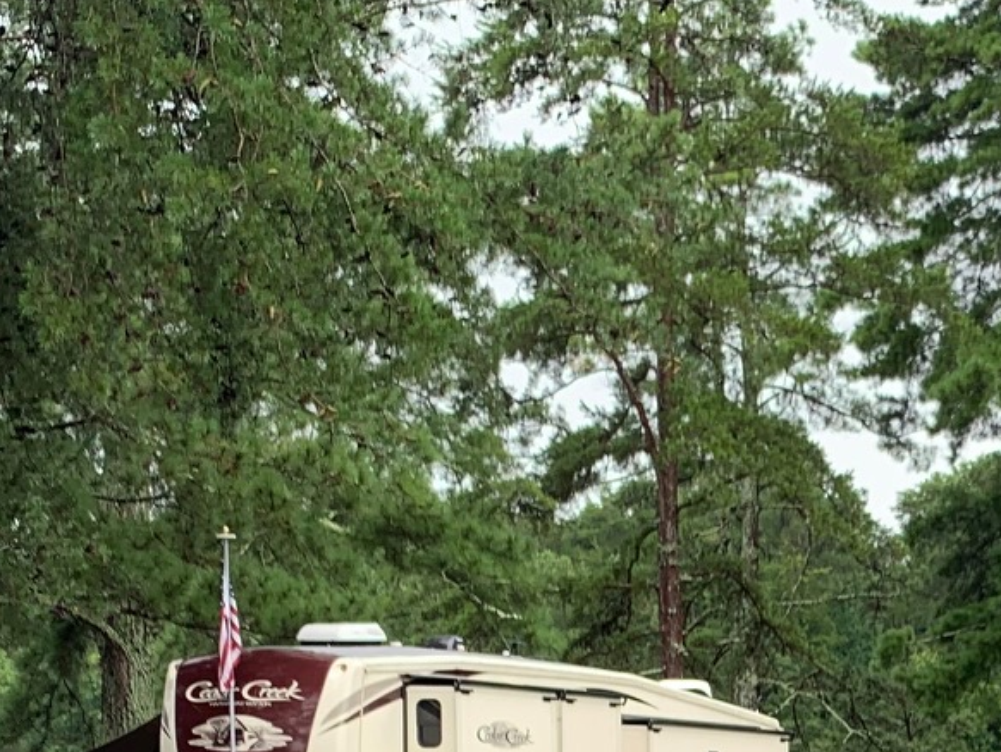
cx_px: 1044
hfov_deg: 20.9
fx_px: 2604
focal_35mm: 90
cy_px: 1067
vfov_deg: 15.4
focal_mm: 4.25
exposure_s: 1/144
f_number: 1.8
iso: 25
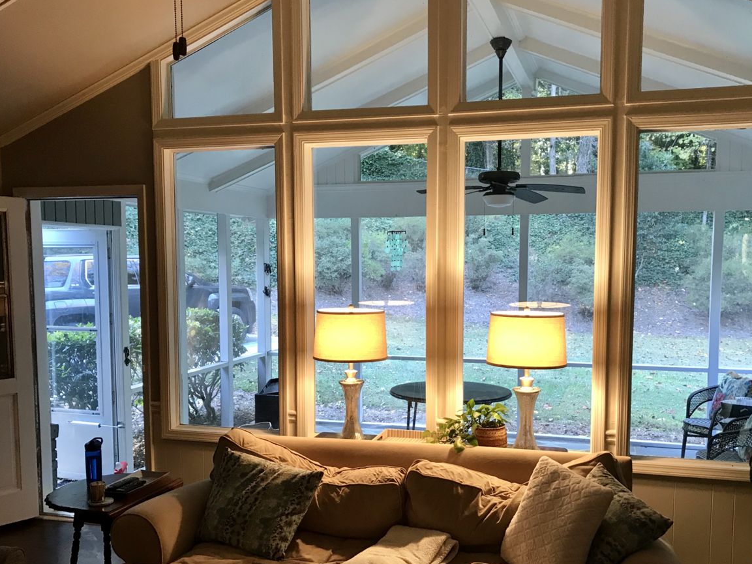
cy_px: 331
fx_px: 739
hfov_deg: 53.9
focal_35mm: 34
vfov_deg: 41.7
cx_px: 410
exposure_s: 1/20
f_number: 1.8
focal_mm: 3.99
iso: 40
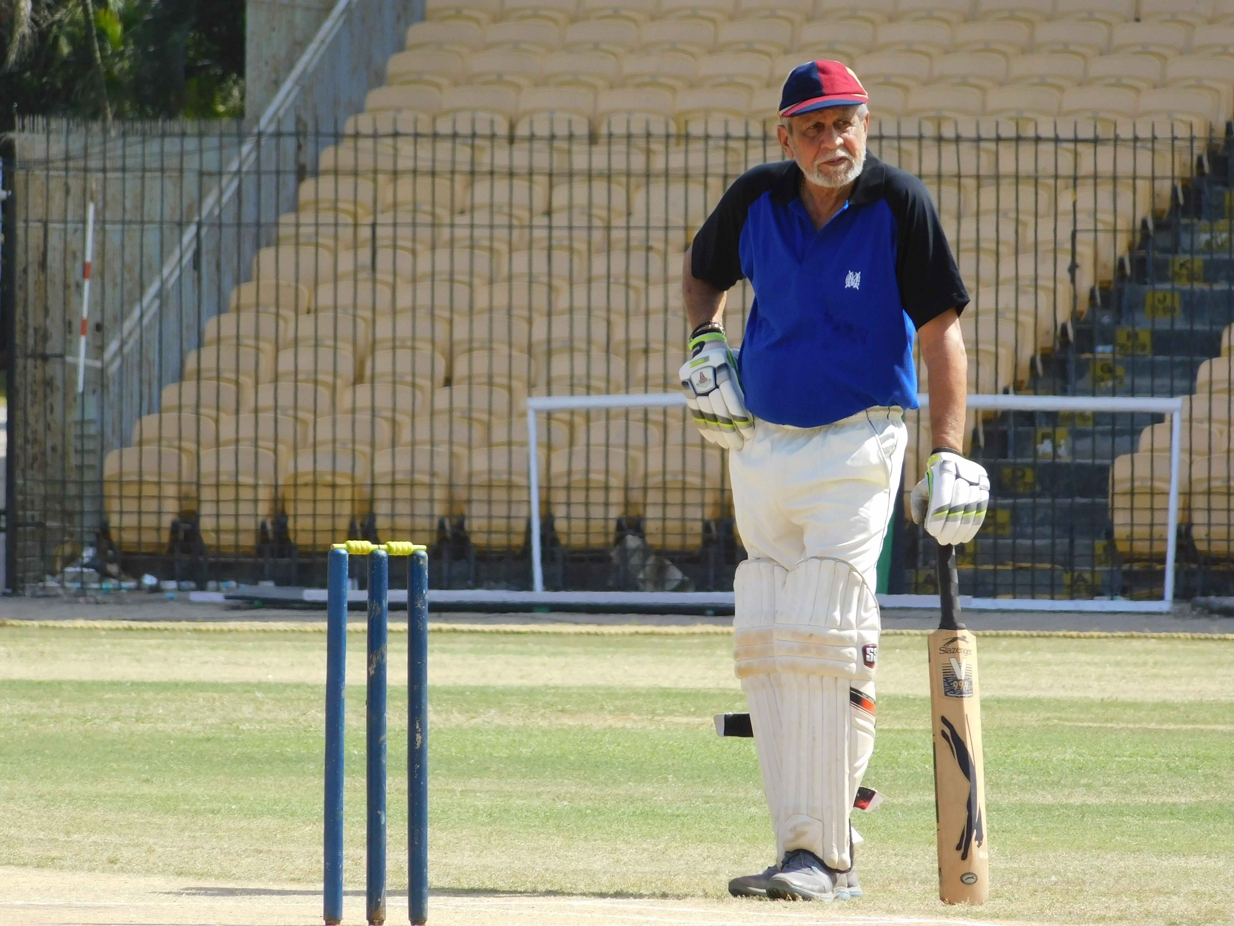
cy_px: 463
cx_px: 617
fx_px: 20569
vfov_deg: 2.6
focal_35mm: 577
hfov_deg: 3.4
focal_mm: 102.5
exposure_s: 1/250
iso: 125
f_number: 6
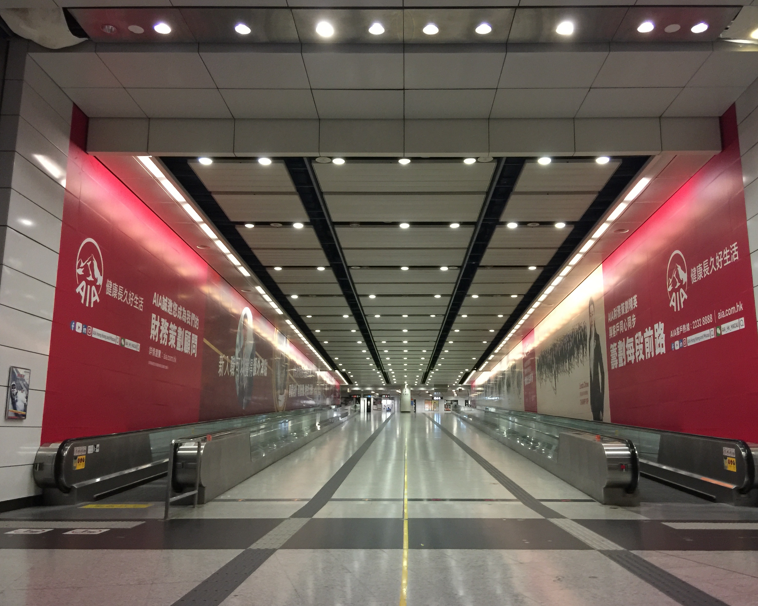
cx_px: 403
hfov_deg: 57.1
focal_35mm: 31
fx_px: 695
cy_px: 309
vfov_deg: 47.1
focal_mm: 4.15
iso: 125
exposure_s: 1/17
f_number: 2.2
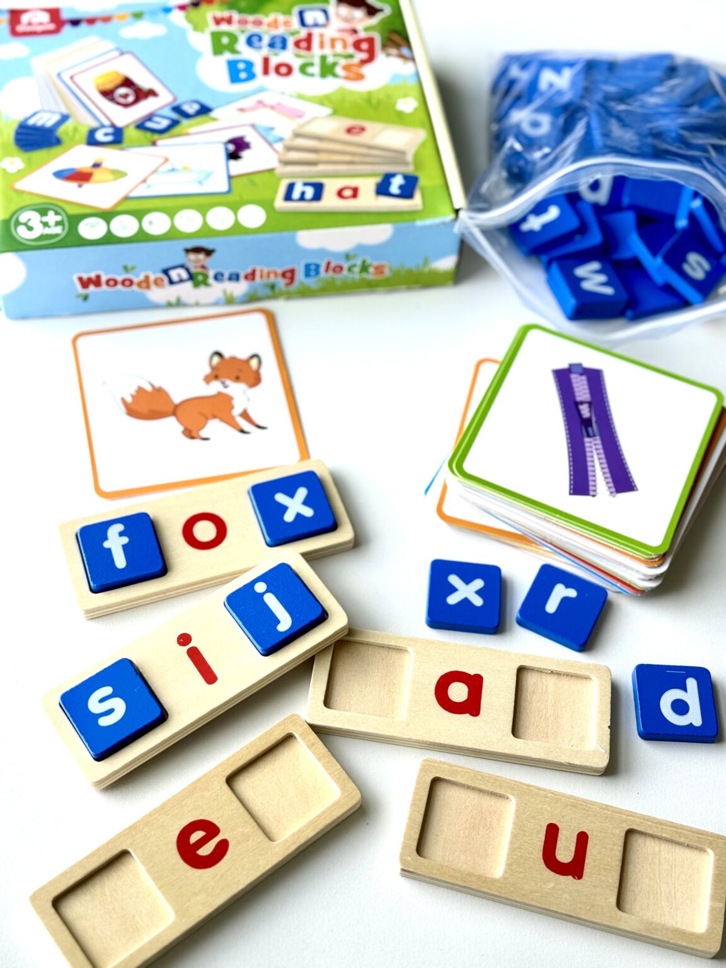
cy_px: 484
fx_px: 1342
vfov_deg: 39.7
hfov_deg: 30.3
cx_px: 363
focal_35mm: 48
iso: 50
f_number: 1.78
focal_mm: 6.86
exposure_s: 1/207
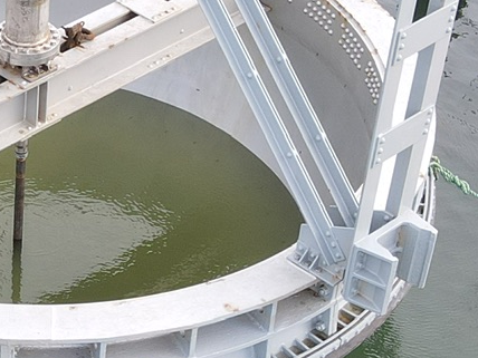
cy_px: 266
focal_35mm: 115
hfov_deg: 16.7
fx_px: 1588
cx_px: -25
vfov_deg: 12.8
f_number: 2.8
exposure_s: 1/160
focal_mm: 4.5
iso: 100
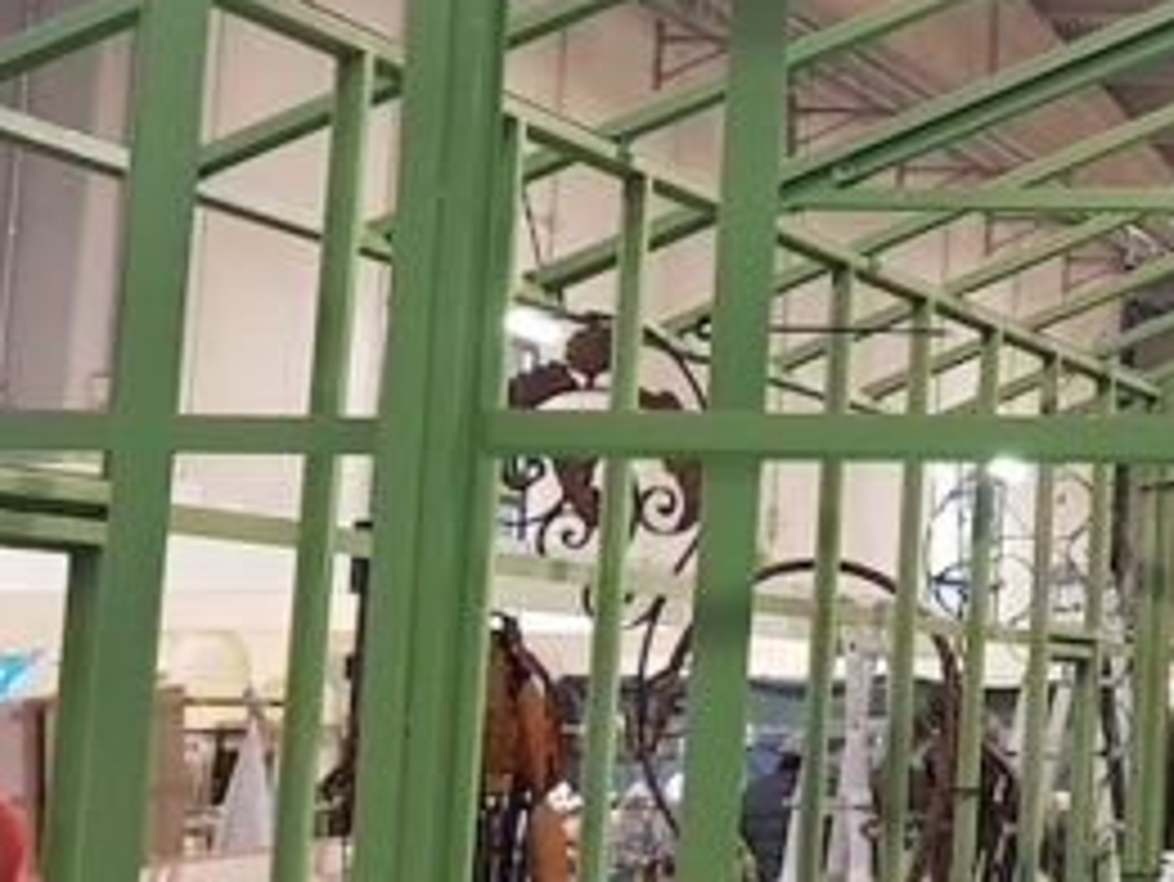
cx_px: 2150
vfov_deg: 14.5
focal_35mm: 102
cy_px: 342
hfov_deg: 16.1
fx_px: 3461
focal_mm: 4.2
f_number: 1.7
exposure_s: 1/33
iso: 250
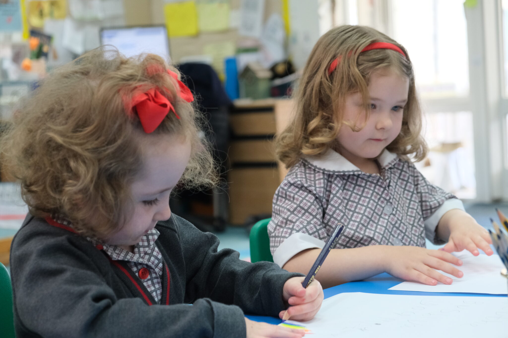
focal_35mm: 73
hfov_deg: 27.7
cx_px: 254
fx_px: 1030
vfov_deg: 18.7
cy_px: 169
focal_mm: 48.4
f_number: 4
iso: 1600
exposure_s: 1/75
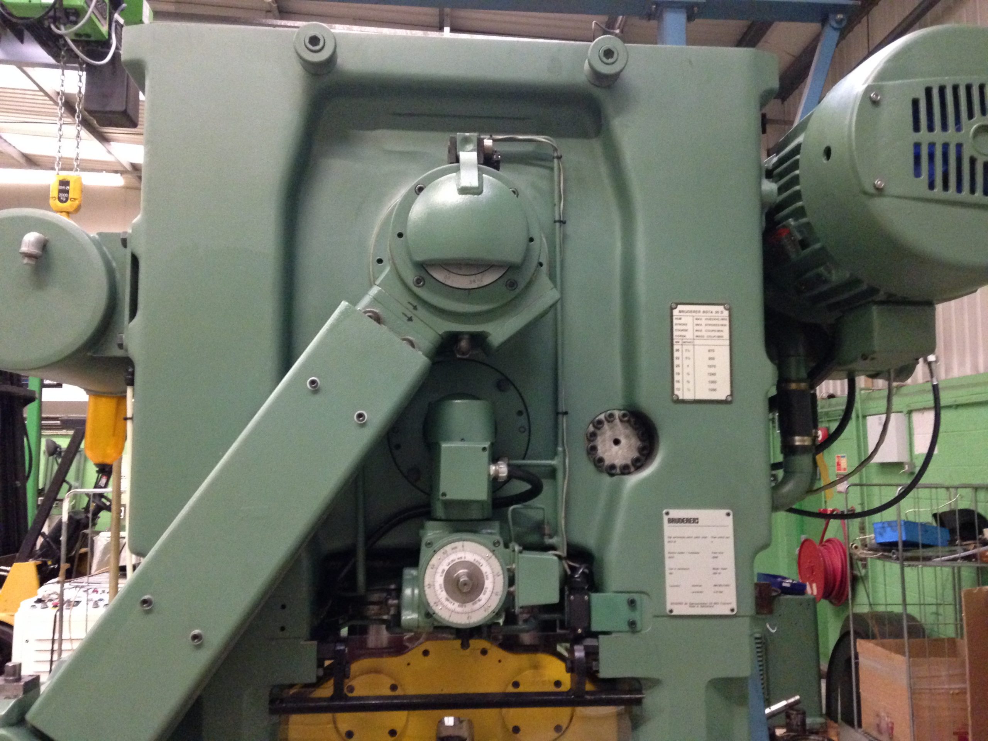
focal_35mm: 33
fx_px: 942
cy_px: 370
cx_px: 494
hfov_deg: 55.4
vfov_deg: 42.9
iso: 500
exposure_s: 1/15
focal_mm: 4.12
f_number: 2.4
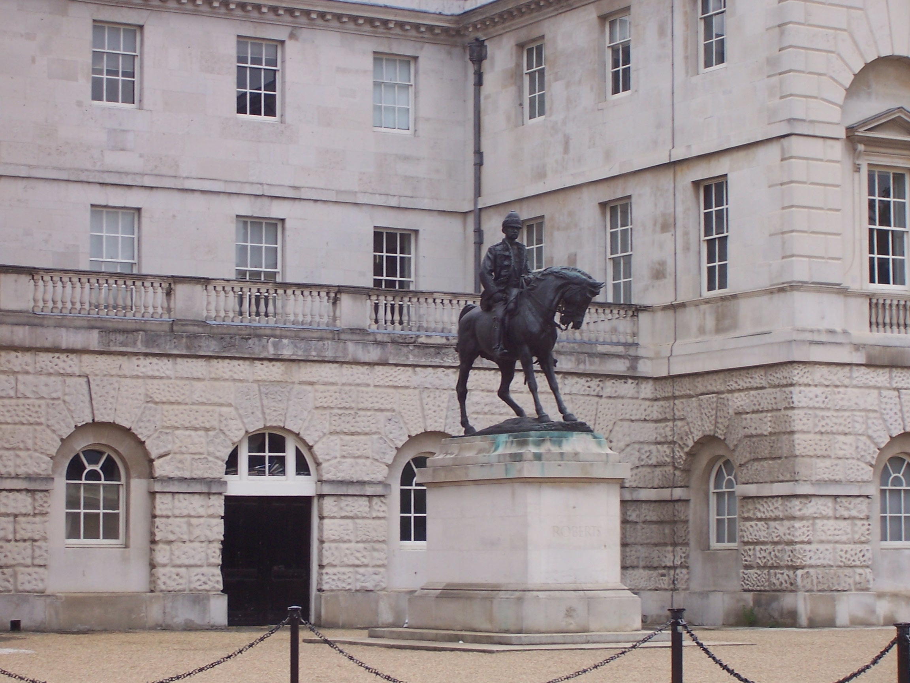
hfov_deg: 19.3
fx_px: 2681
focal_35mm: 102
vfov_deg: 14.5
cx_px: 455
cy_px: 342
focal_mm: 16.8
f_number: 4.6
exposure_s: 1/350
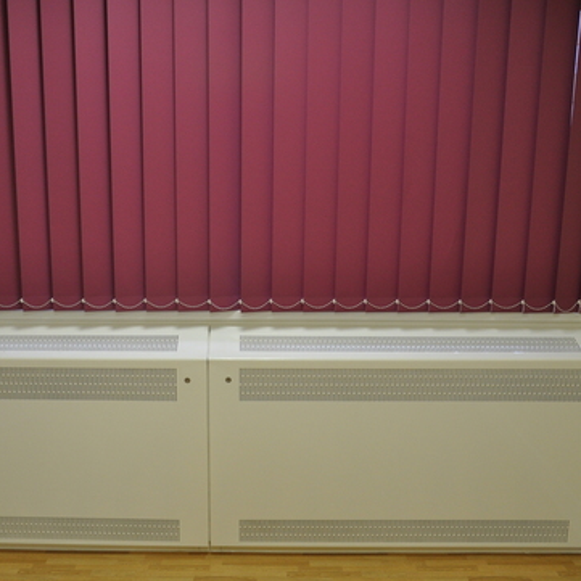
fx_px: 772
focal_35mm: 41
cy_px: 289
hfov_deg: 41.0
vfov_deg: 41.3
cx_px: 228
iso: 500
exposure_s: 1/60
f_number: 4
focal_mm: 21
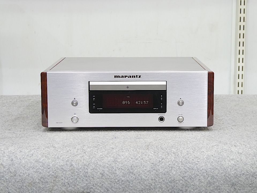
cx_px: 128
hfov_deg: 24.7
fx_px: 587
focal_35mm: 79
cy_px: 96
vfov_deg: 18.7
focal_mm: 14.1
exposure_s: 1/10
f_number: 4.7
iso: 200
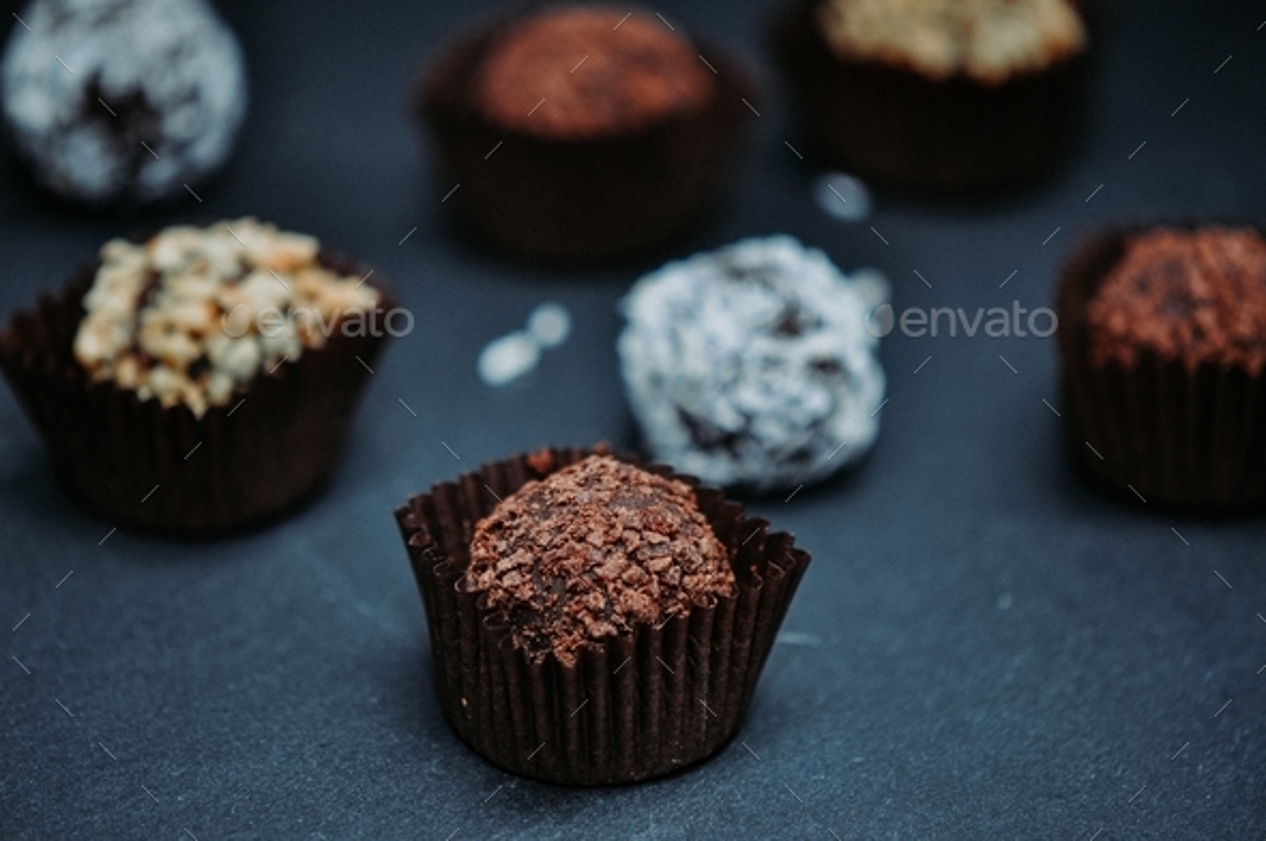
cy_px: 420
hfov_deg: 16.1
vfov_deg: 10.7
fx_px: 4479
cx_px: 633
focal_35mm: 128
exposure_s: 1/60
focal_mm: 85
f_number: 3.8
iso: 200
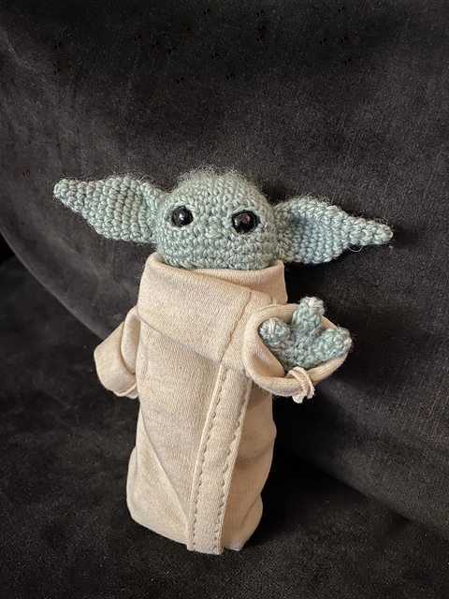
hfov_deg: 53.1
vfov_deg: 67.3
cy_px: 300
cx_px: 224
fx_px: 450
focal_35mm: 26
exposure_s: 1/8
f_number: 1.6
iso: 500
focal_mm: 4.2
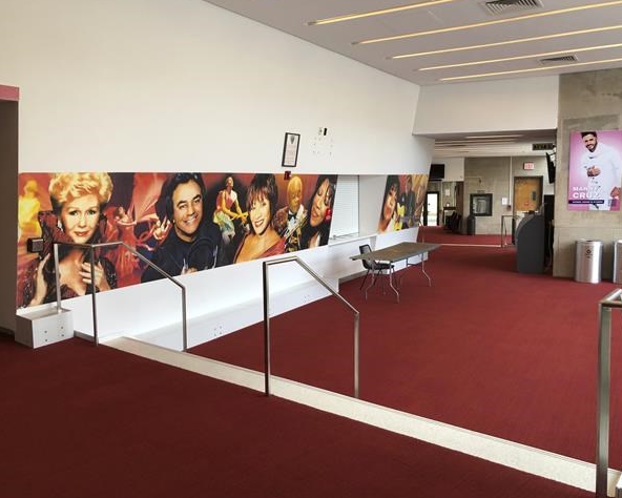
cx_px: 323
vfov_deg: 48.5
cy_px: 249
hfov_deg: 58.7
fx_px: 552
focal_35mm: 30
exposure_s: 1/39
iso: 32
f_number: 1.8
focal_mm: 3.99
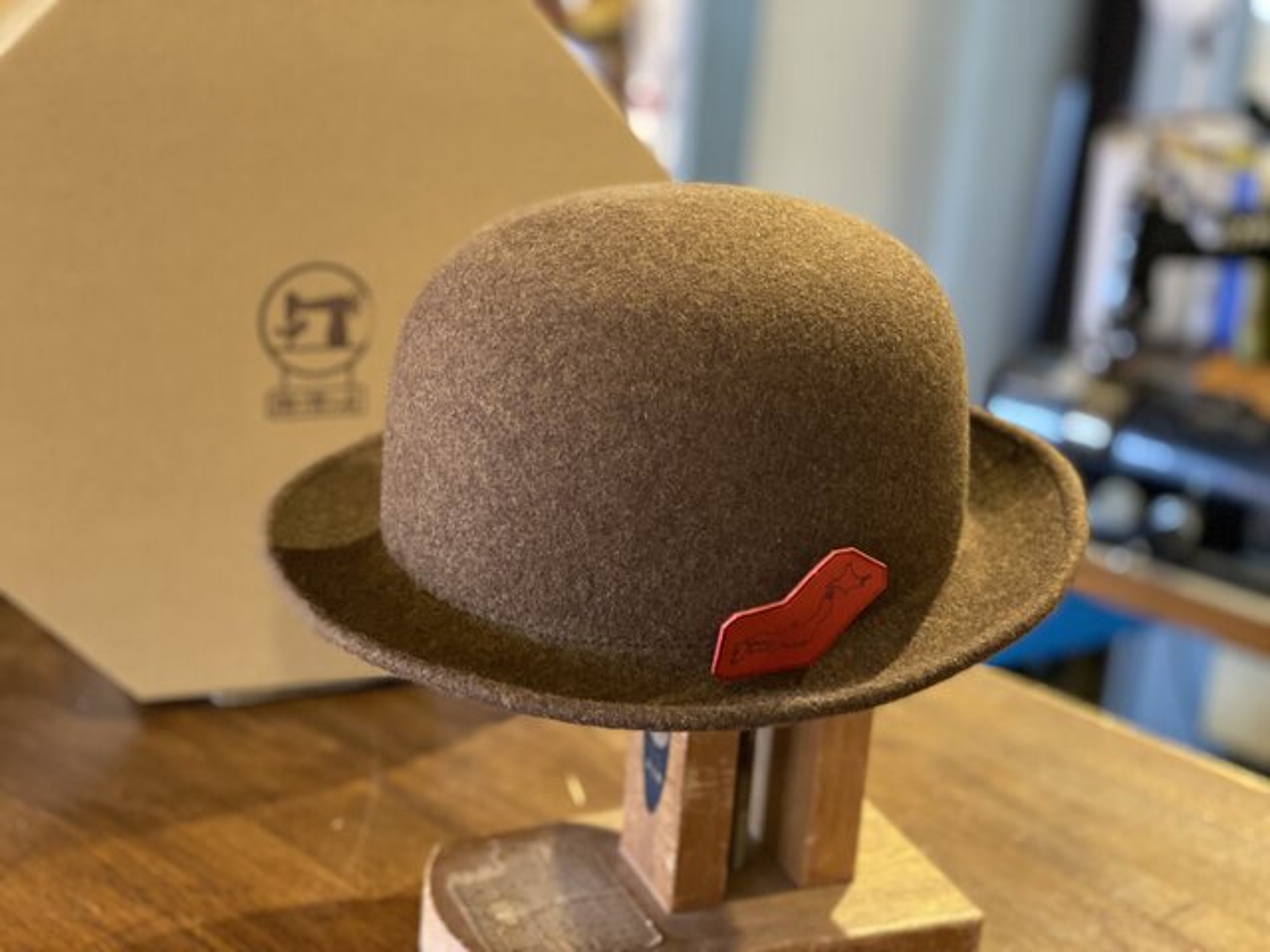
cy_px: 476
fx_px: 1908
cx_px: 635
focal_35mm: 52
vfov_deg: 28.0
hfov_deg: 36.8
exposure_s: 1/20
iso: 320
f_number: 2
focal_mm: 6
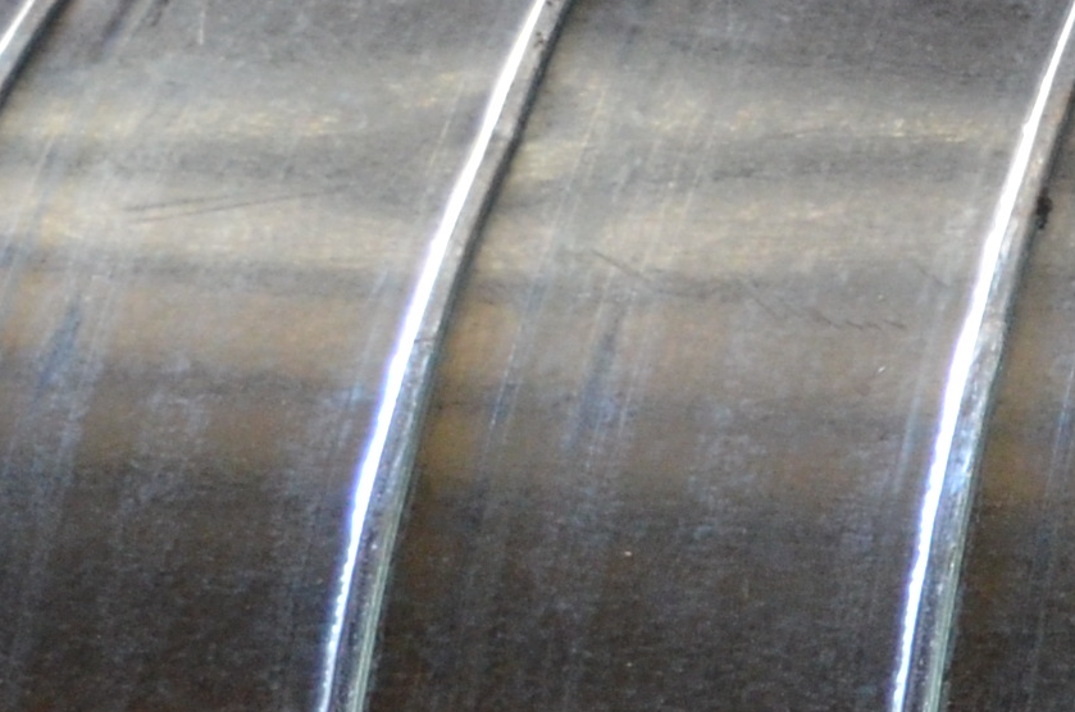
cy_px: -9
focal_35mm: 229
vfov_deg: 6.0
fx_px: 6825
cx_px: 2045
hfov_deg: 8.6
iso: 800
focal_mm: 26
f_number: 4.2
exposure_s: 1/60
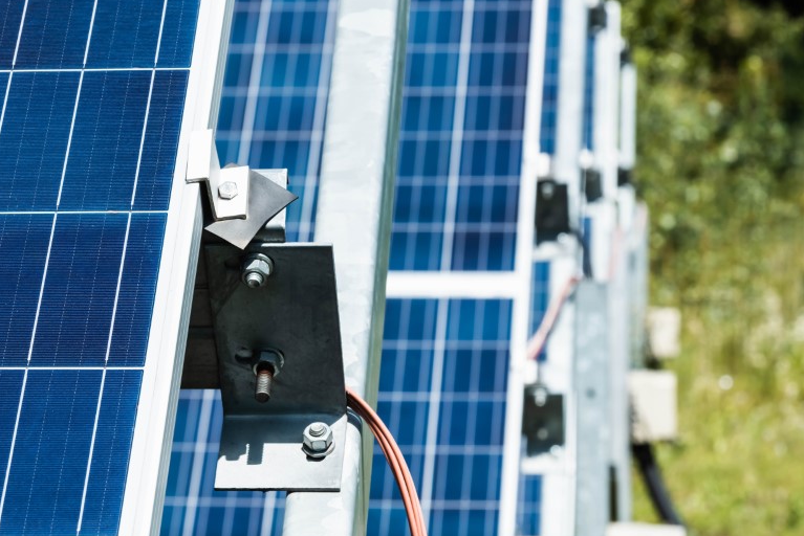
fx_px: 4021
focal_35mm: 180
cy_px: 273
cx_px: 285
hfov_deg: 11.4
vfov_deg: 7.6
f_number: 11
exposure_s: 1/250
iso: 110
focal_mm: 120
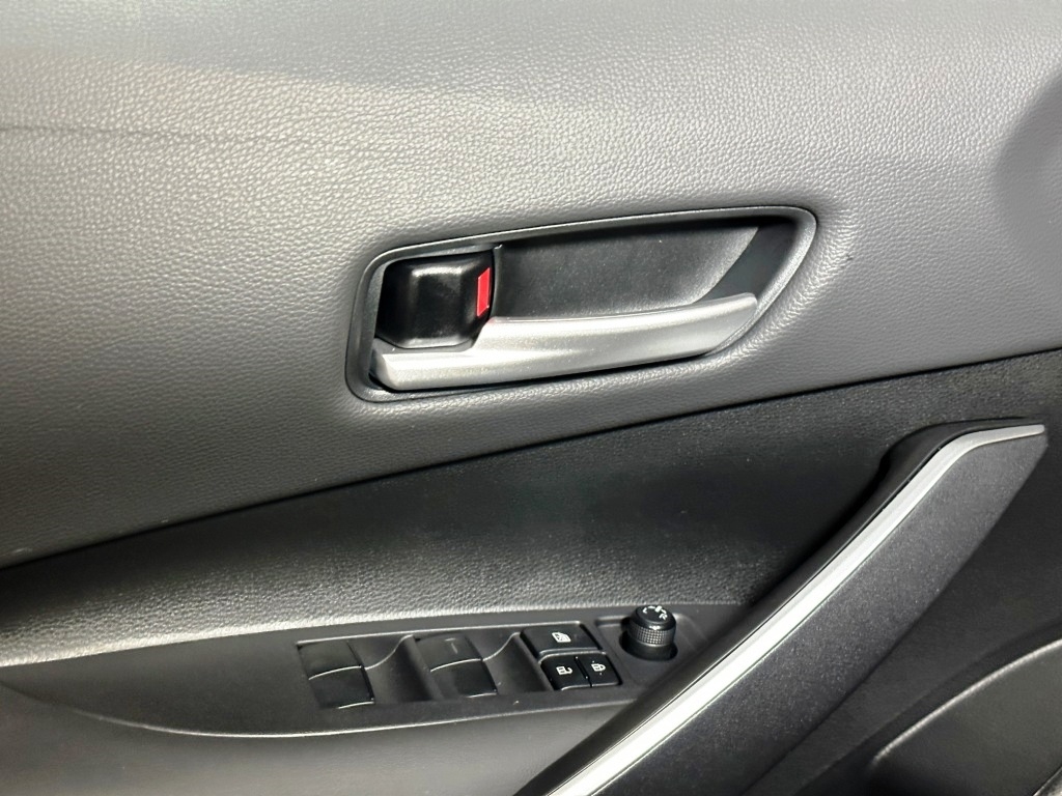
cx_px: 531
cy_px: 398
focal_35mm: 48
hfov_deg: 39.7
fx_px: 1473
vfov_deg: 30.3
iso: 400
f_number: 1.78
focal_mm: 6.86
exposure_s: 1/40
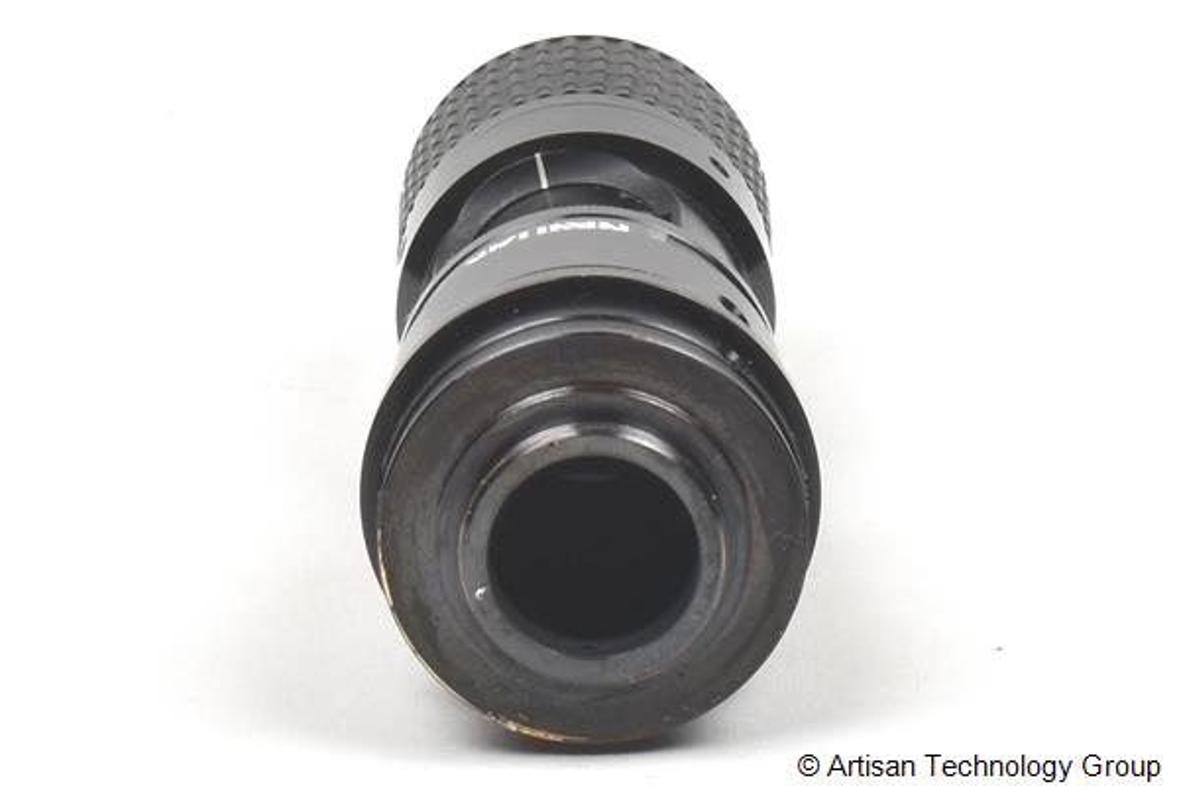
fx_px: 2702
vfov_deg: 16.6
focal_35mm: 82
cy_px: 393
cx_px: 590
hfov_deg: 24.6
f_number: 16
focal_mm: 55
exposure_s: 1/200
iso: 250
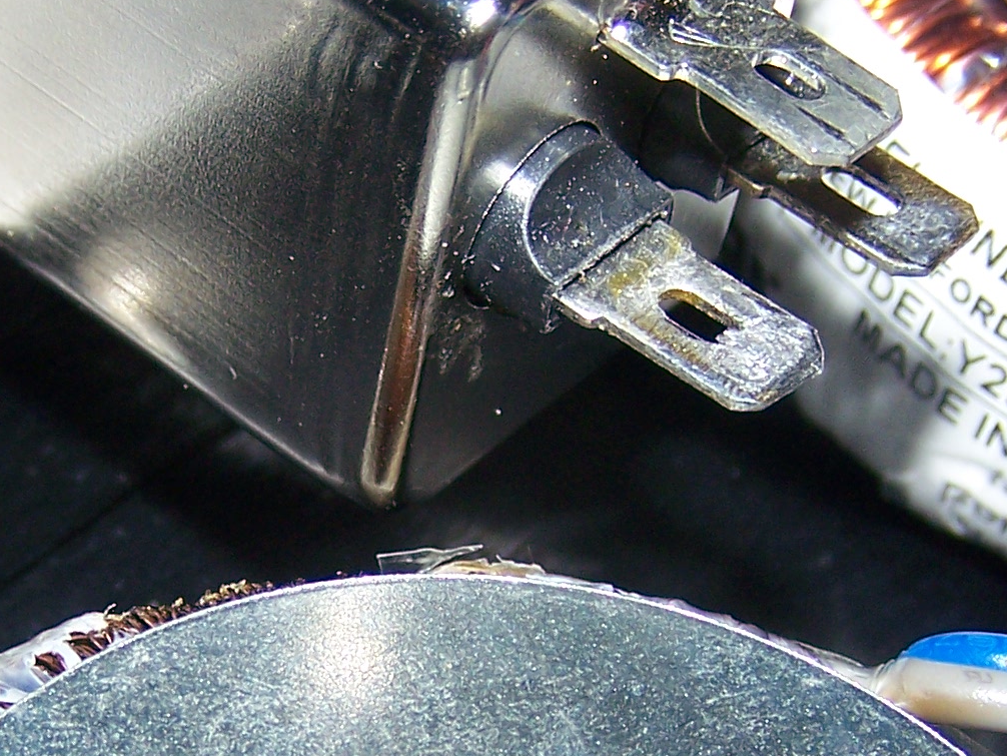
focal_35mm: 107
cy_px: 610
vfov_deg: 13.8
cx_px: 318
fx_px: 3113
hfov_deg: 18.3
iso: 100
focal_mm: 6.3
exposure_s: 1/60
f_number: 2.8
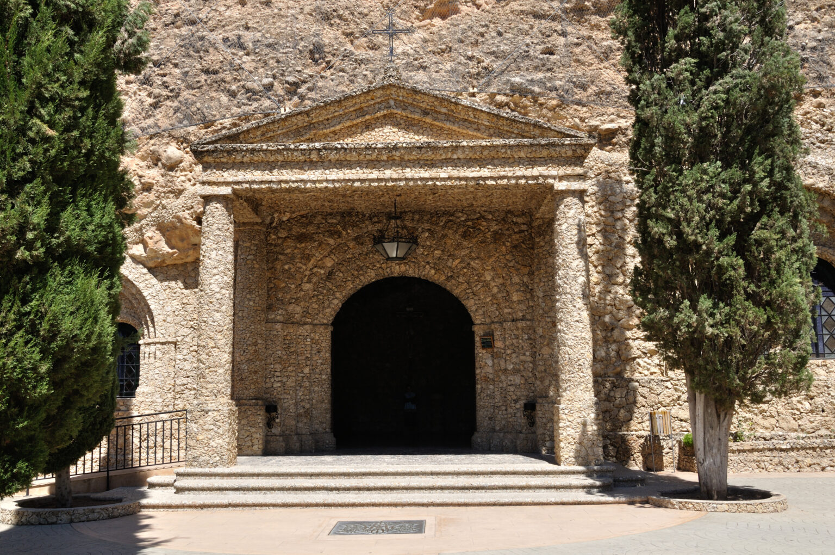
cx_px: 418
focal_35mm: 36
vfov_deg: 36.8
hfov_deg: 53.2
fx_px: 834
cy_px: 278
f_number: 10
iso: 200
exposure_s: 1/200
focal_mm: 24
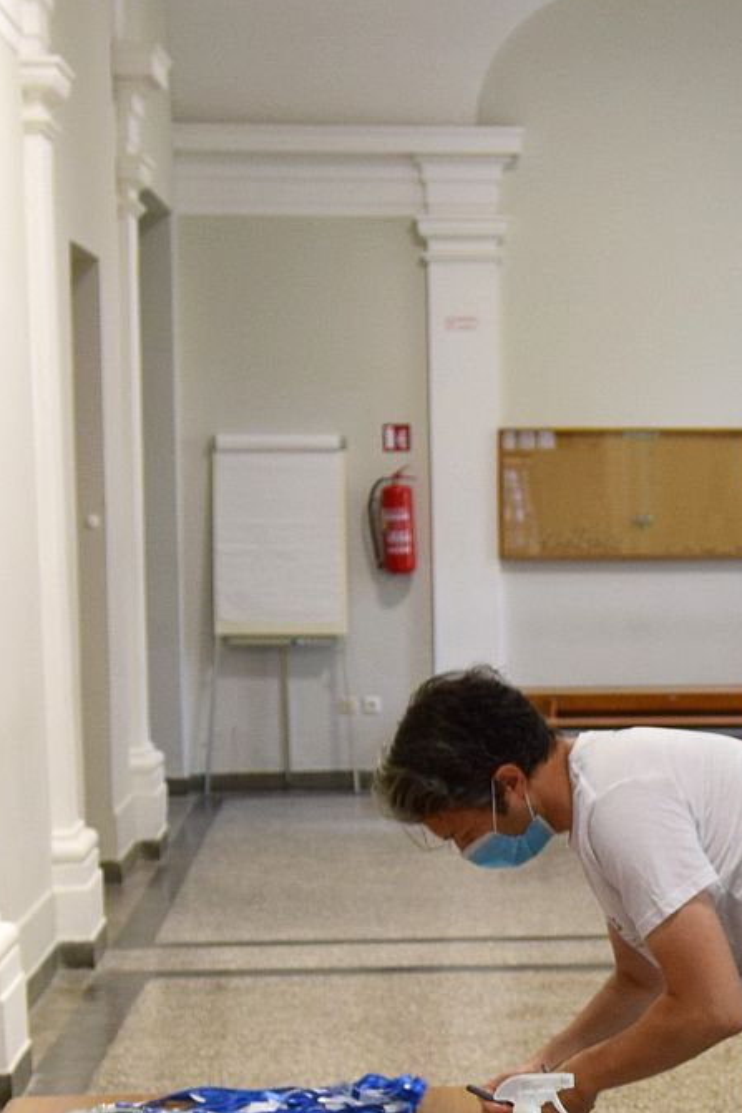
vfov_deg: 23.1
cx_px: 622
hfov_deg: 15.8
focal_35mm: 86
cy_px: 968
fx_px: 2657
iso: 500
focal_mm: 20
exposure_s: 1/30
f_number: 2.8
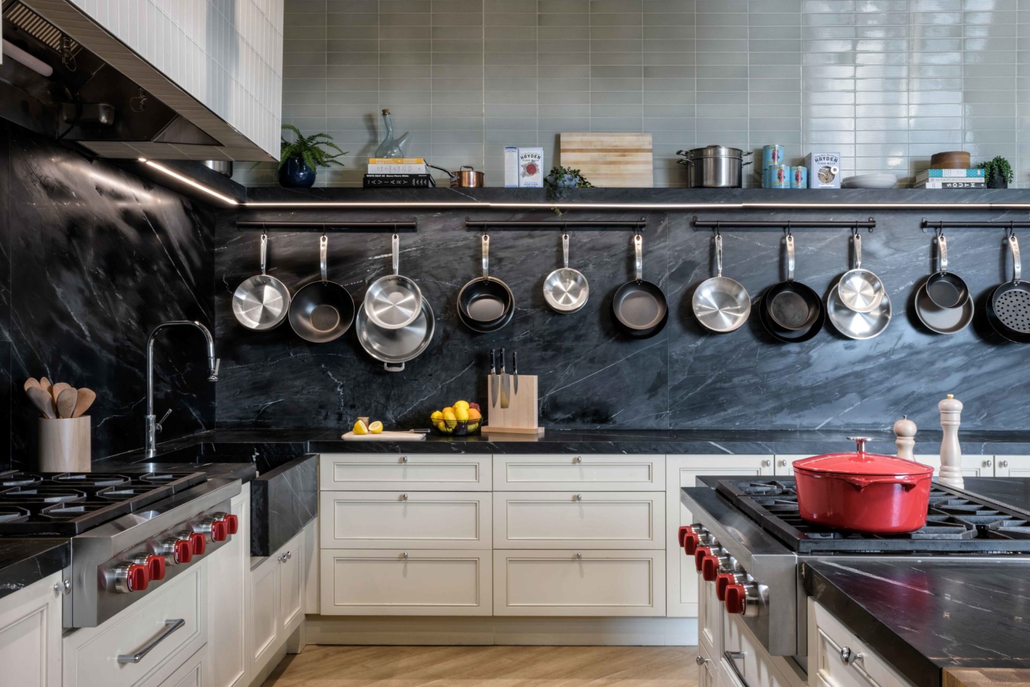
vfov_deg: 37.9
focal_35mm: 35
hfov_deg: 54.4
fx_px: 1001
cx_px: 515
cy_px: 344
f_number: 18
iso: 100
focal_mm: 35
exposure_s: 1.6
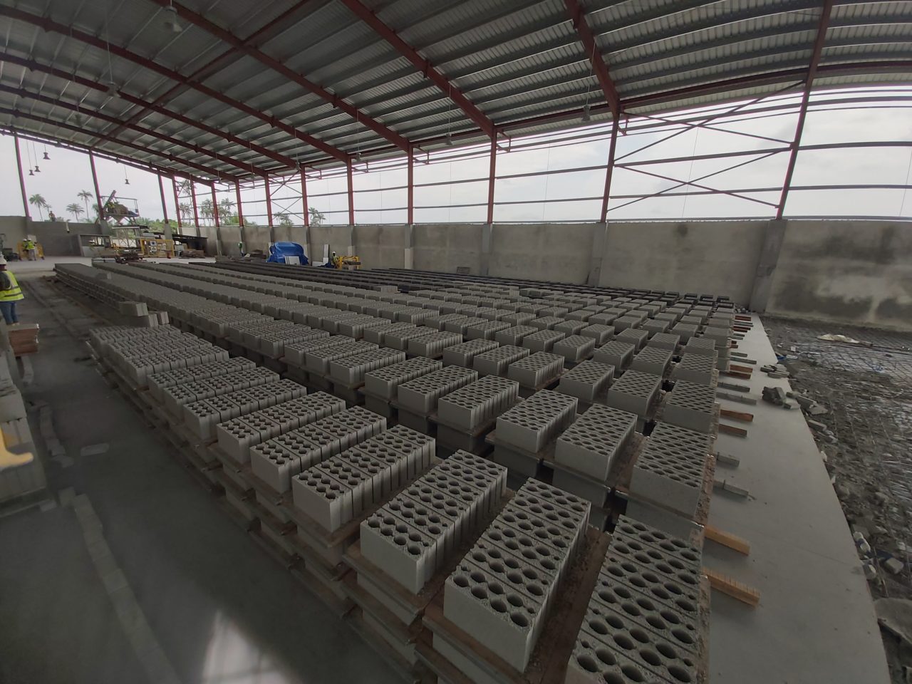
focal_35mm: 26
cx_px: 456
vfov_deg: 53.1
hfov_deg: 67.3
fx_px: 685
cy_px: 342
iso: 40
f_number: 2.2
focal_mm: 1.42
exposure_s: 1/155
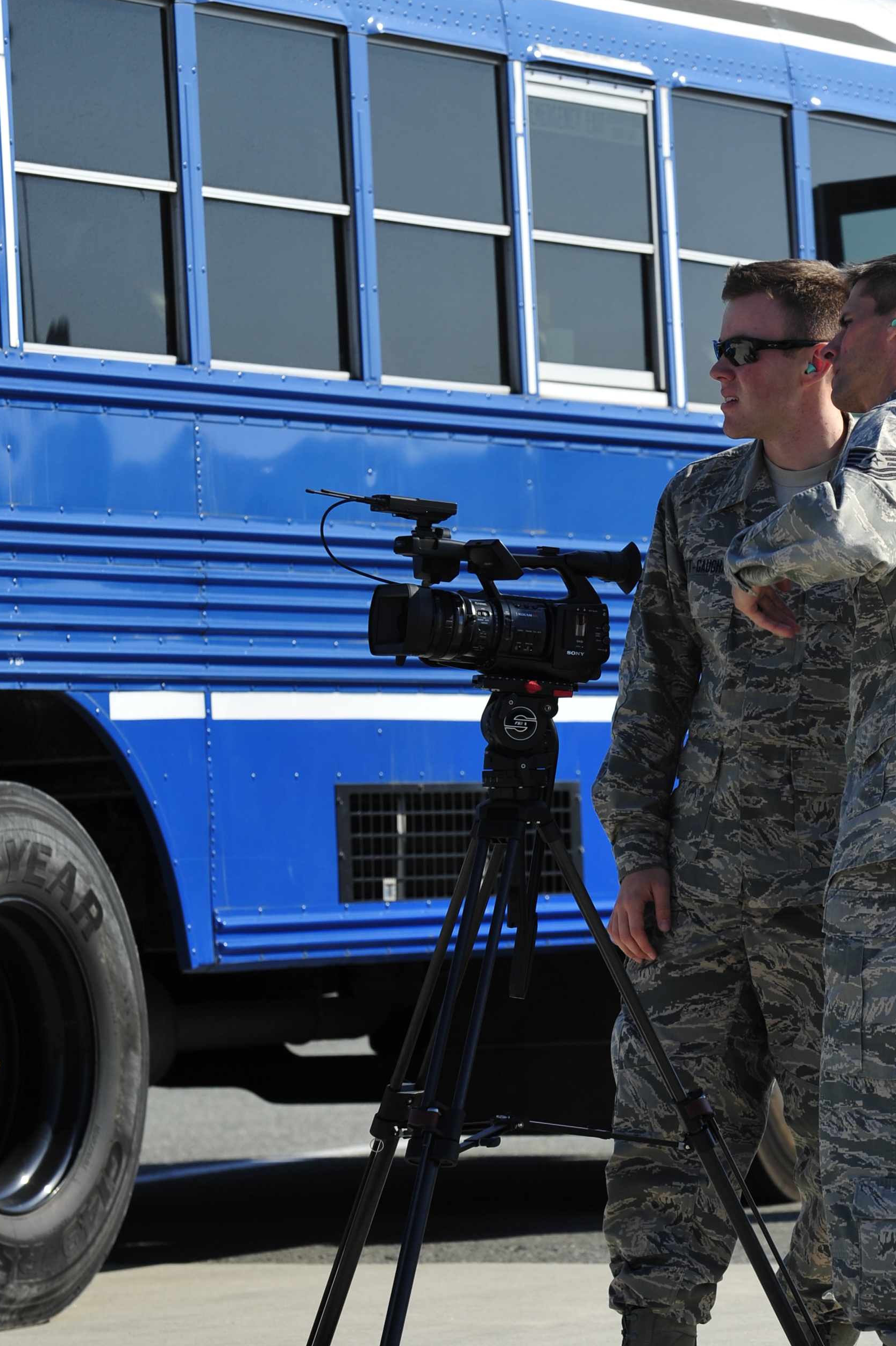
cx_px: 748
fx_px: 7626
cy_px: 616
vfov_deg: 10.1
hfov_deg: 6.7
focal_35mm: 204
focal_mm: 120
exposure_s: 1/800
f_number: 5.6
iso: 200
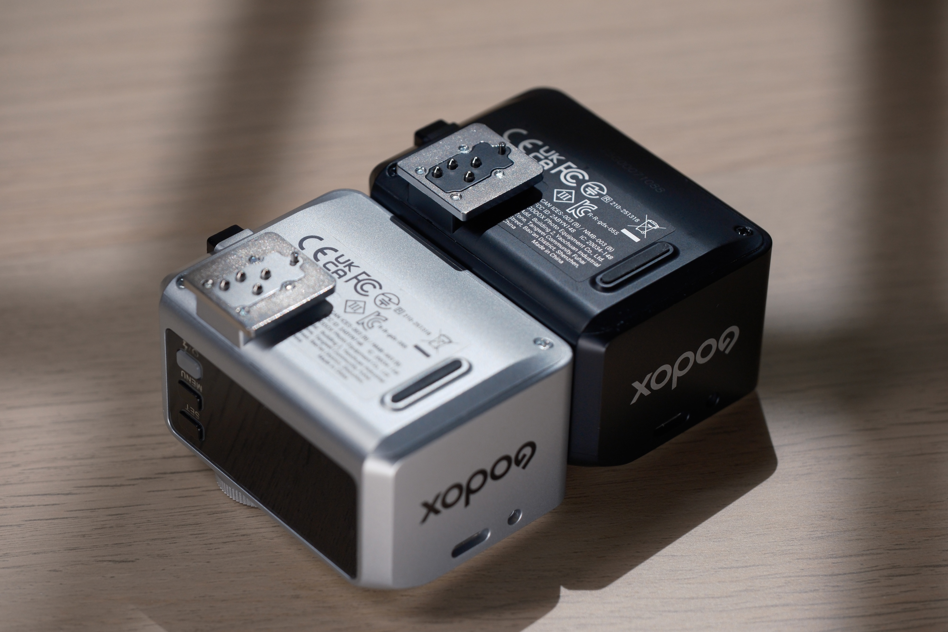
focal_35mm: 120
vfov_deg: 11.4
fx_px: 3160
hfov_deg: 17.1
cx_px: 474
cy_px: 316
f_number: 5
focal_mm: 80
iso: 640
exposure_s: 1/150
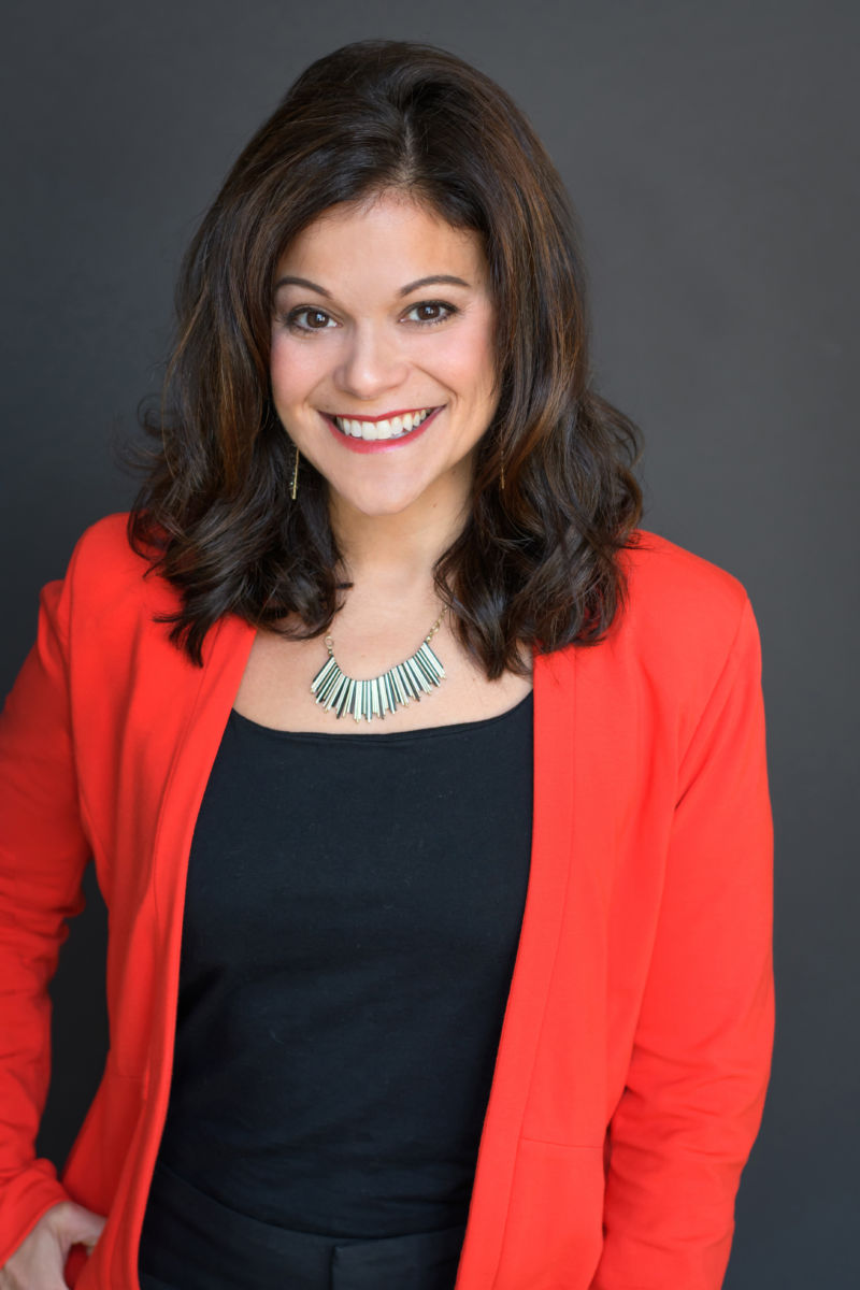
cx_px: 430
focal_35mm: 75
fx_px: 2687
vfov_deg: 27.0
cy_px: 645
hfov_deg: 18.2
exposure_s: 1/200
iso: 500
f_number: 3.2
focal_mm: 50
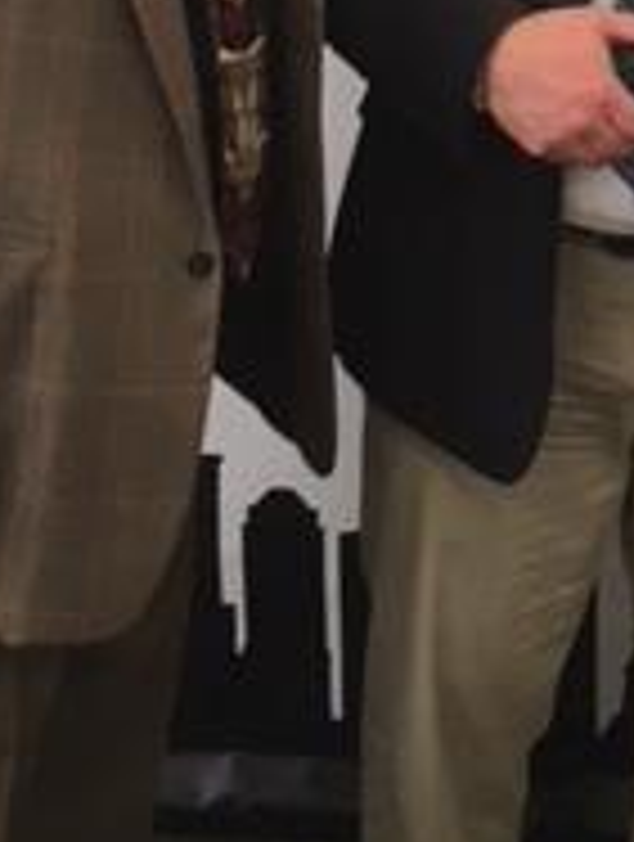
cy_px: -252
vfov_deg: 18.4
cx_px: 656
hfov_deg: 14.7
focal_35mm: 99
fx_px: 2409
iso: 50
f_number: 2.2
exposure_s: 1/30
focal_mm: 4.15
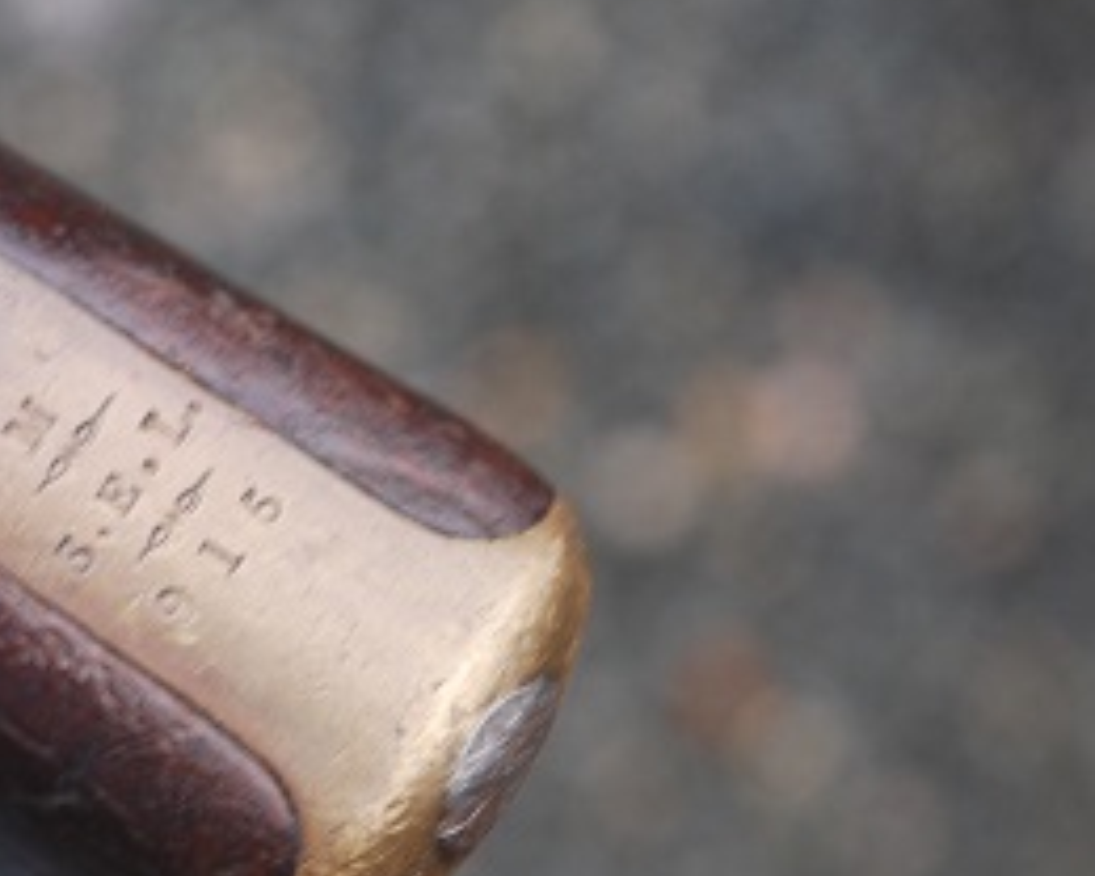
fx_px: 5477
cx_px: 42
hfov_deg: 11.3
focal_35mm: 169
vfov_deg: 9.1
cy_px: 541
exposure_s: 1/30
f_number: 4.5
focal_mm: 52
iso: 220
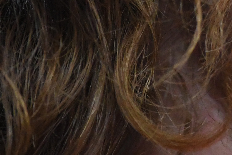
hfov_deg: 0.7
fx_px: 19287
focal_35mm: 2993
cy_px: -96
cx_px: 469
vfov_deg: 0.5
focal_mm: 400
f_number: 4
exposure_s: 1/1600
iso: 4000
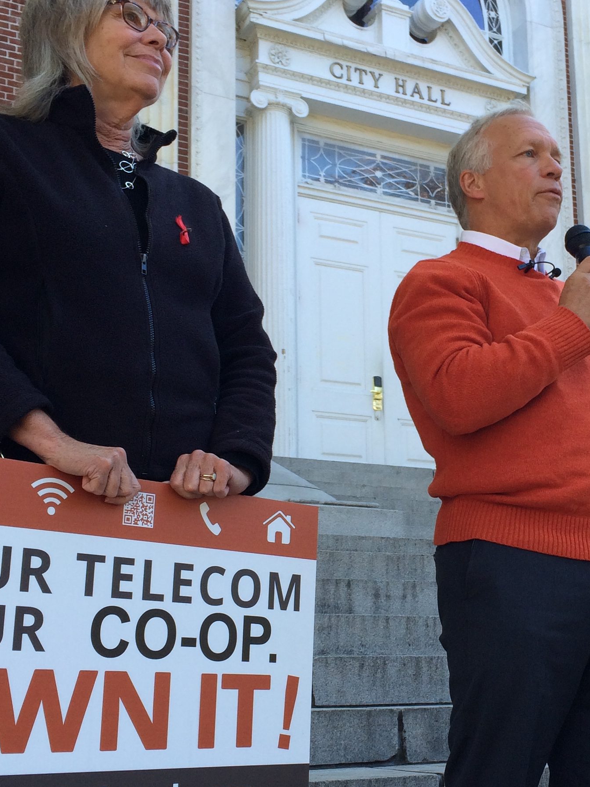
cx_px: 419
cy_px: 458
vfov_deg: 36.1
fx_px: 1205
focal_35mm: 53
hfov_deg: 27.3
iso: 32
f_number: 2.2
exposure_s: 1/169
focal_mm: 4.15
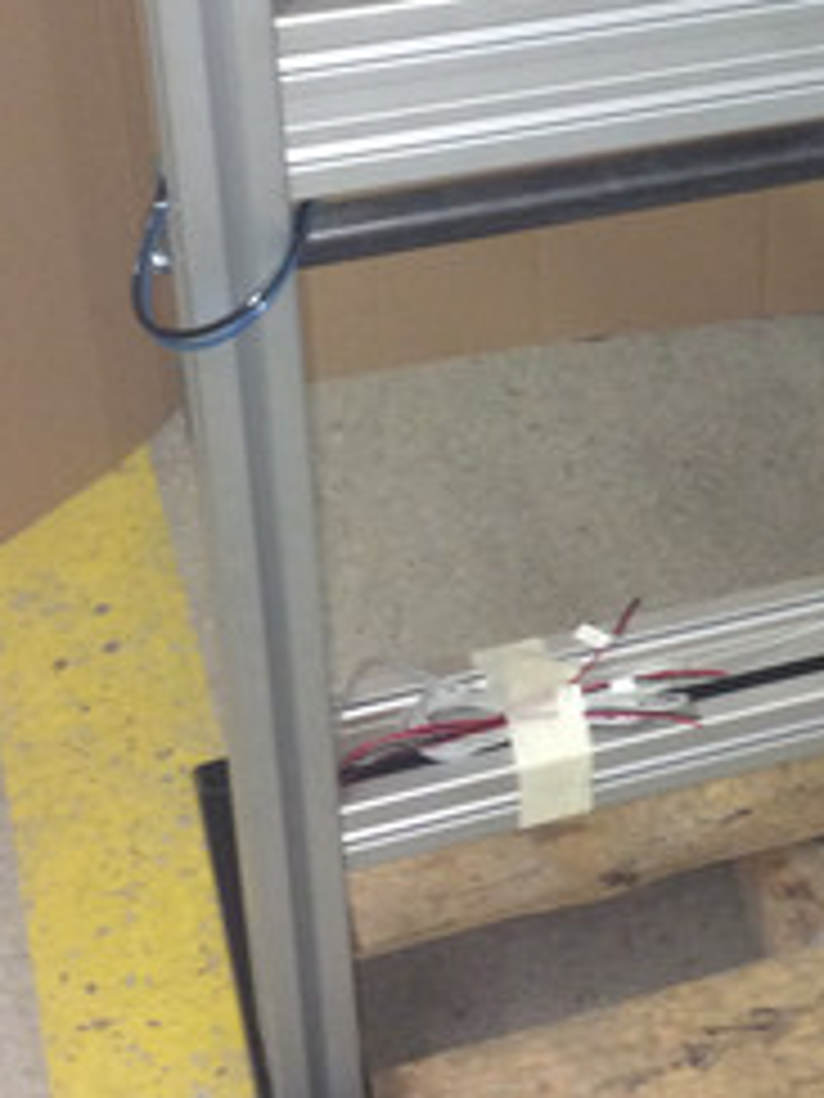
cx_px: 774
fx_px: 2412
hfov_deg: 19.0
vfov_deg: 25.0
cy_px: 130
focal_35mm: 76
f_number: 2.2
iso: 125
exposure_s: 1/33
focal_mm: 4.15
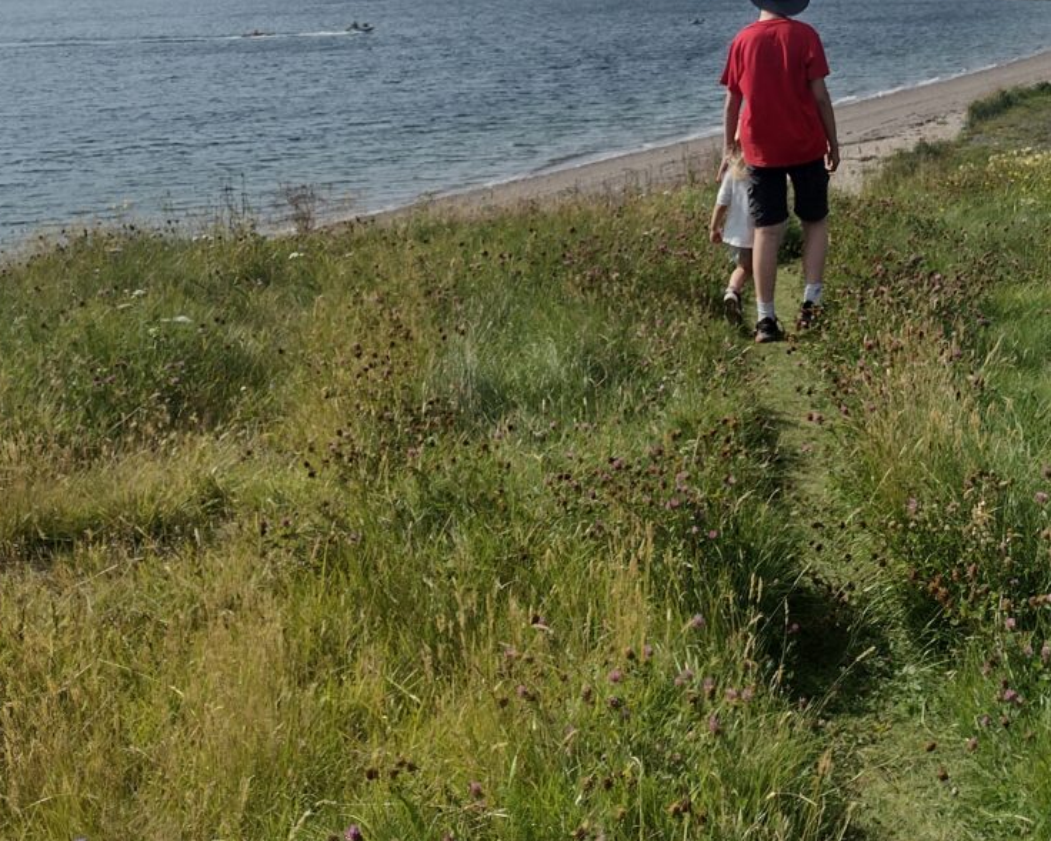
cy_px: 23
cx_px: 733
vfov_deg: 26.3
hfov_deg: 33.7
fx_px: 1711
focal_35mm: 55
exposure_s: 1/3410
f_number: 1.7
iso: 100
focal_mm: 4.71
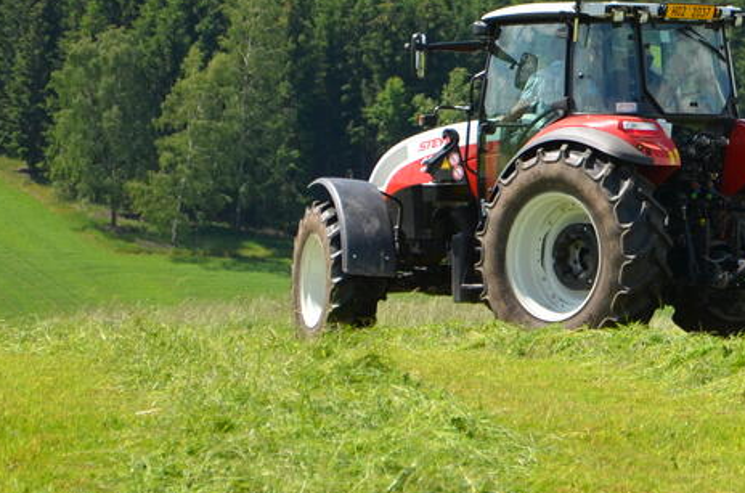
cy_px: 115
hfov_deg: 5.1
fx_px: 8409
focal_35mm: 407
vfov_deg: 3.4
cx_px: 724
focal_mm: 105
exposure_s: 1/1250
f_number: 5.6
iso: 400
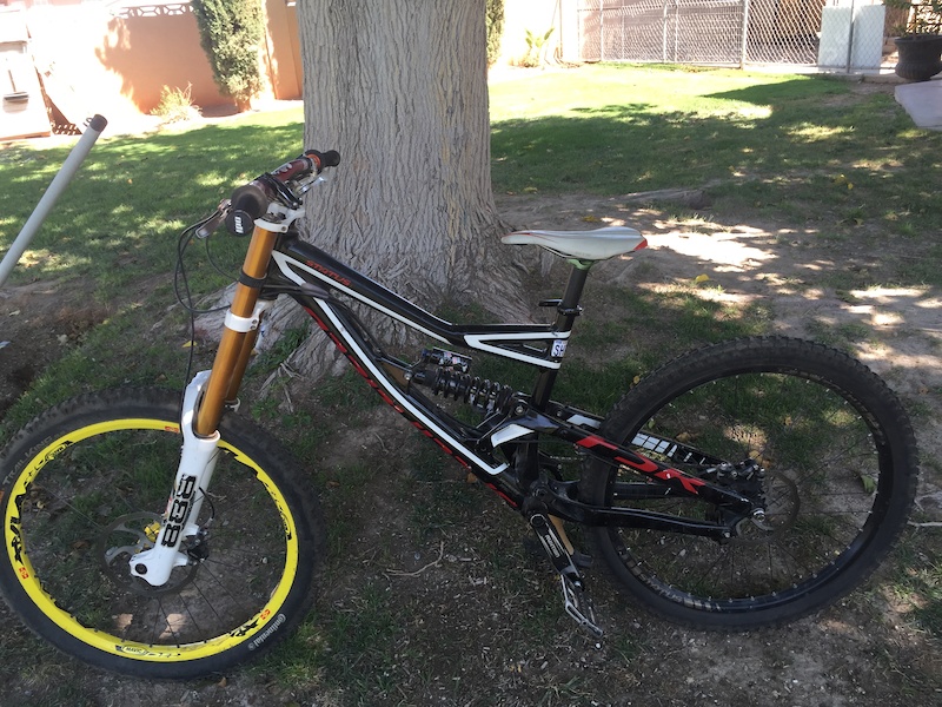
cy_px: 354
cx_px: 471
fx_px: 789
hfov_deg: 61.7
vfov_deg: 48.2
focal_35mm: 29
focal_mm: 4.15
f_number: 2.2
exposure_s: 1/172
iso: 32
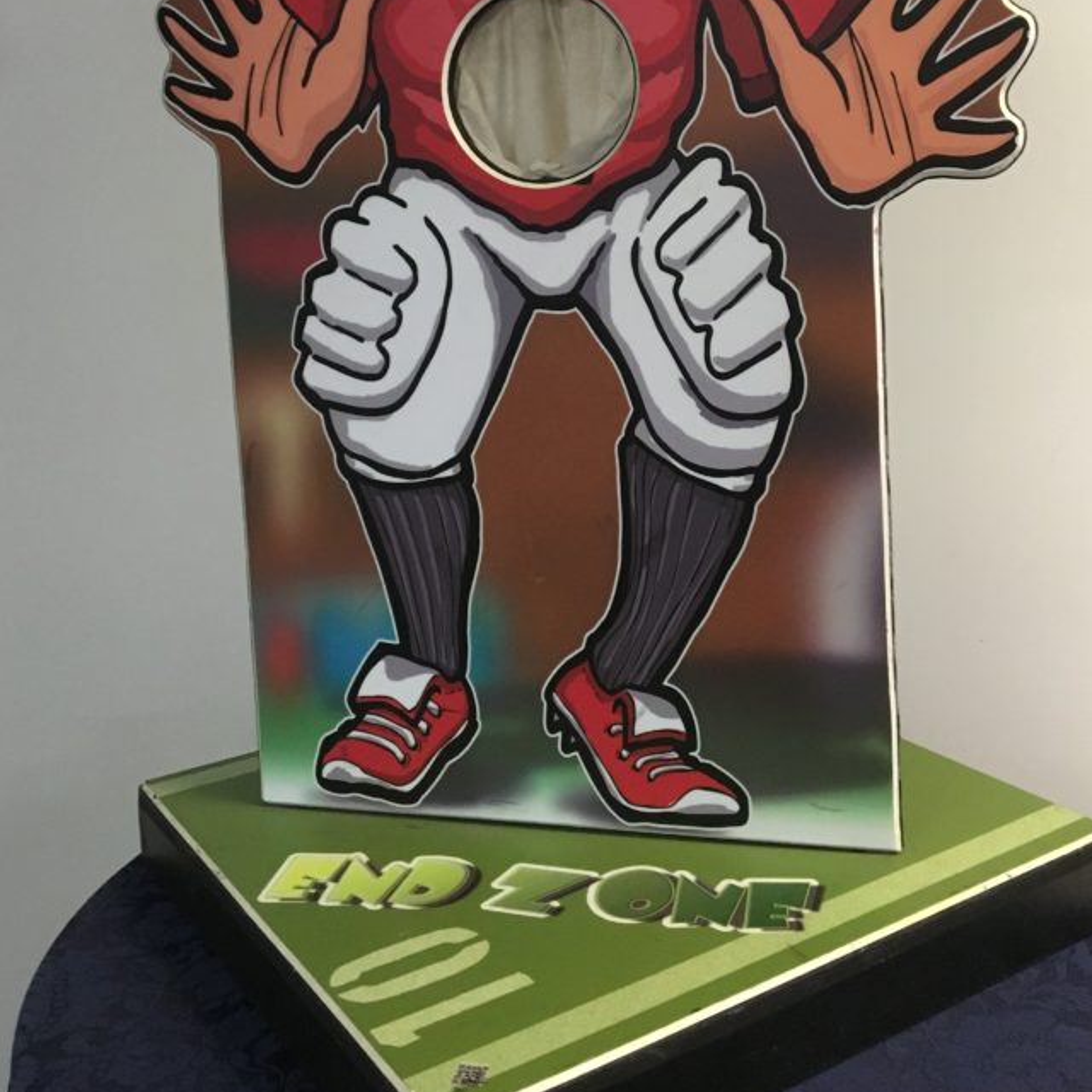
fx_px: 1463
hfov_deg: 40.9
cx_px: 587
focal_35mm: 41
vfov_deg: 39.9
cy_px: 285
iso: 200
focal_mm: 4.15
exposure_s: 1/30
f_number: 2.2
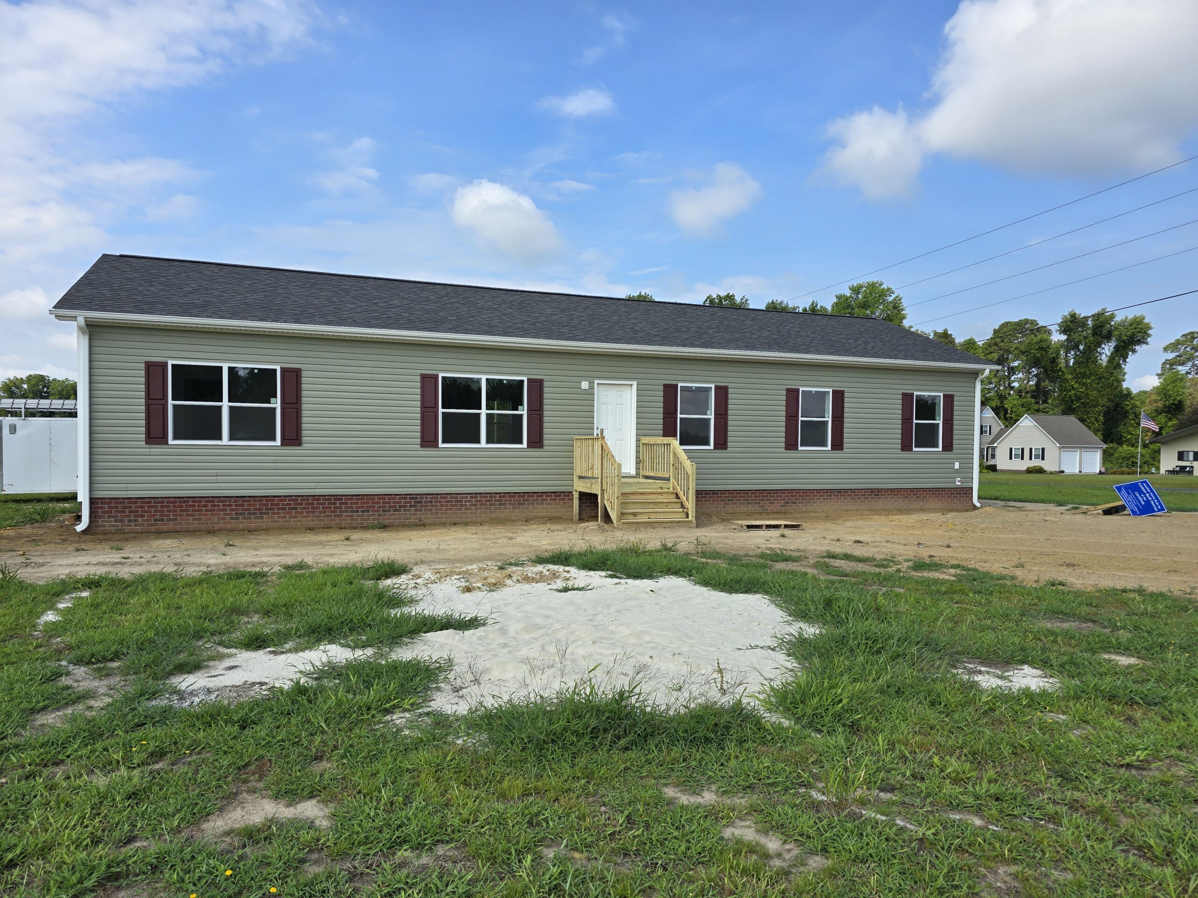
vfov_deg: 58.9
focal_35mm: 23
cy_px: 449
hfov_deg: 73.9
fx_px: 796
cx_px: 599
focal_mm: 6.3
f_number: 1.7
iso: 12
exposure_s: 1/769
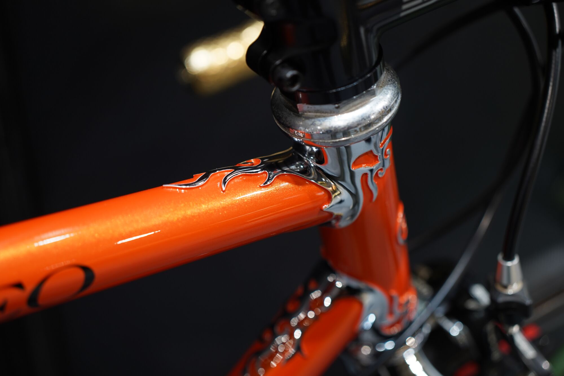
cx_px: 282
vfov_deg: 33.4
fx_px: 627
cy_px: 188
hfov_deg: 48.5
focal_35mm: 40
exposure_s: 1/40
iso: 400
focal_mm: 40
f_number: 3.5
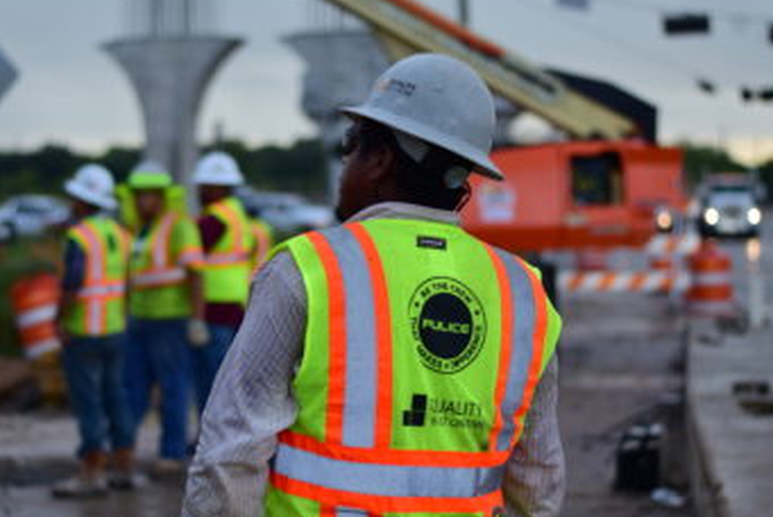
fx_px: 1891
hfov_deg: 23.1
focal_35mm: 88
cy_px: 273
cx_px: 342
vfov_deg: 15.6
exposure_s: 1/640
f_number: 1.8
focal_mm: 50
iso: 140
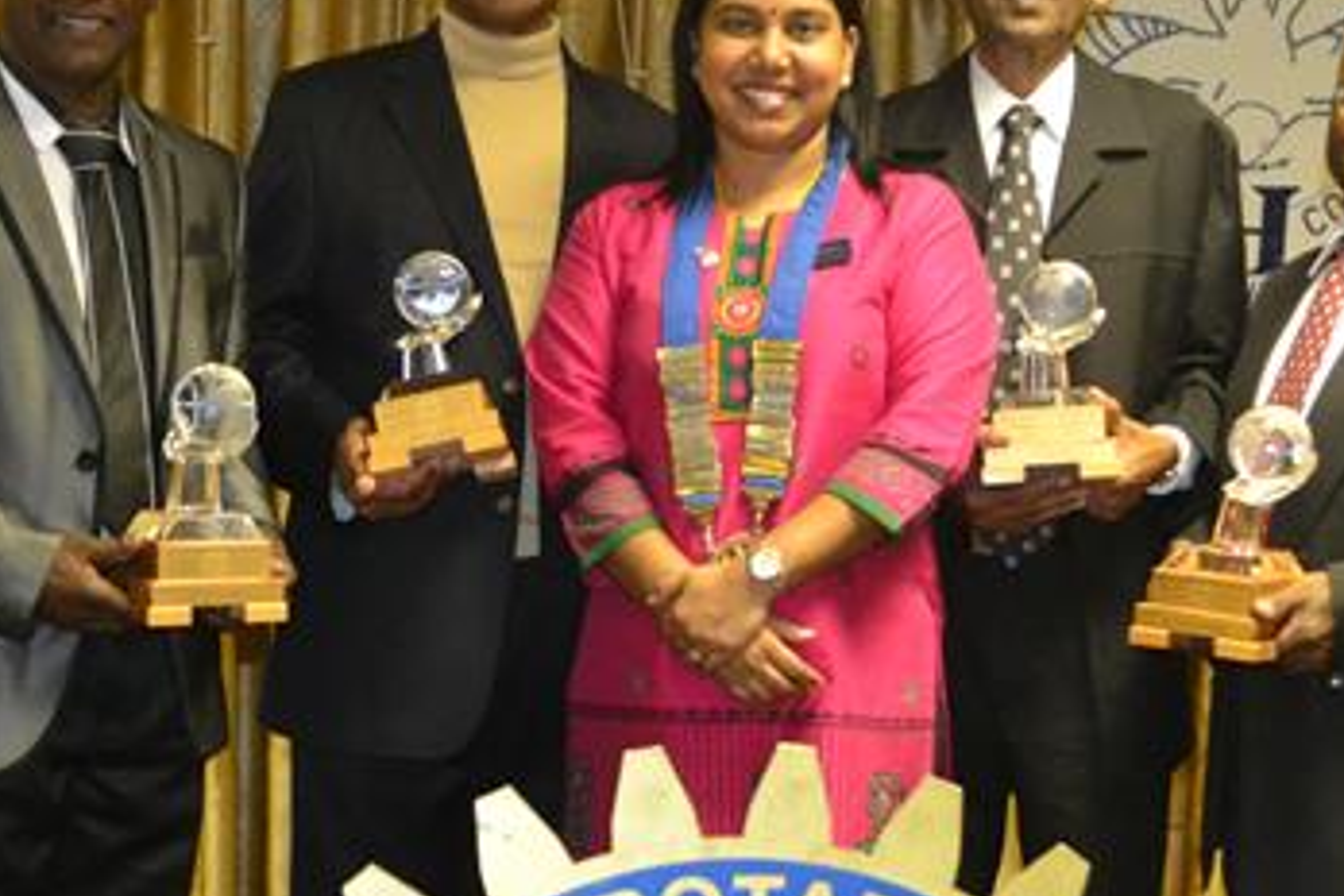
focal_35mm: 62
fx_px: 2314
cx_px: 653
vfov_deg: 21.9
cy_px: 566
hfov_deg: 32.4
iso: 3200
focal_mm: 18
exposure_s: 1/60
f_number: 3.5
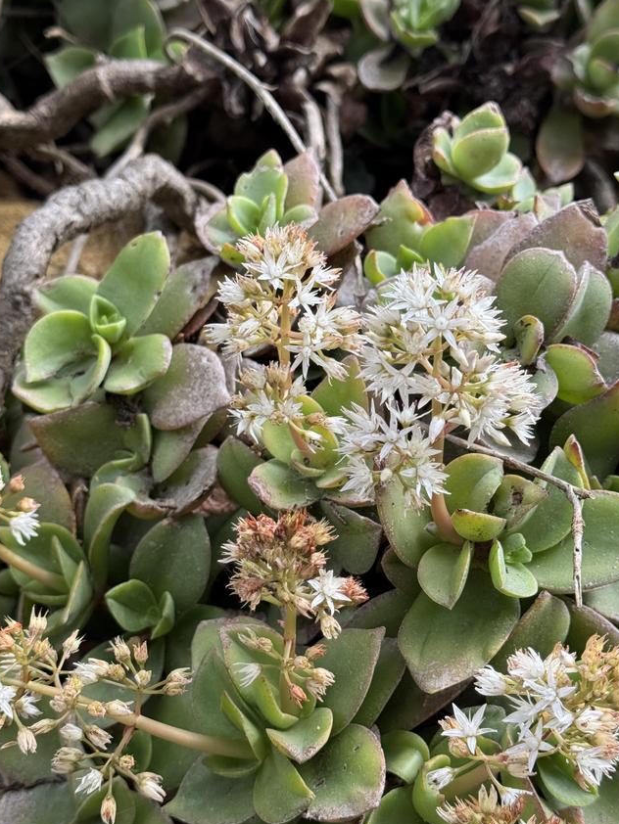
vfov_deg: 33.8
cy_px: 419
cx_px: 310
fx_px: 1358
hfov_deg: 25.7
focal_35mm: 57
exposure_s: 1/503
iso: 64
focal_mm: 6.76
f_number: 1.78
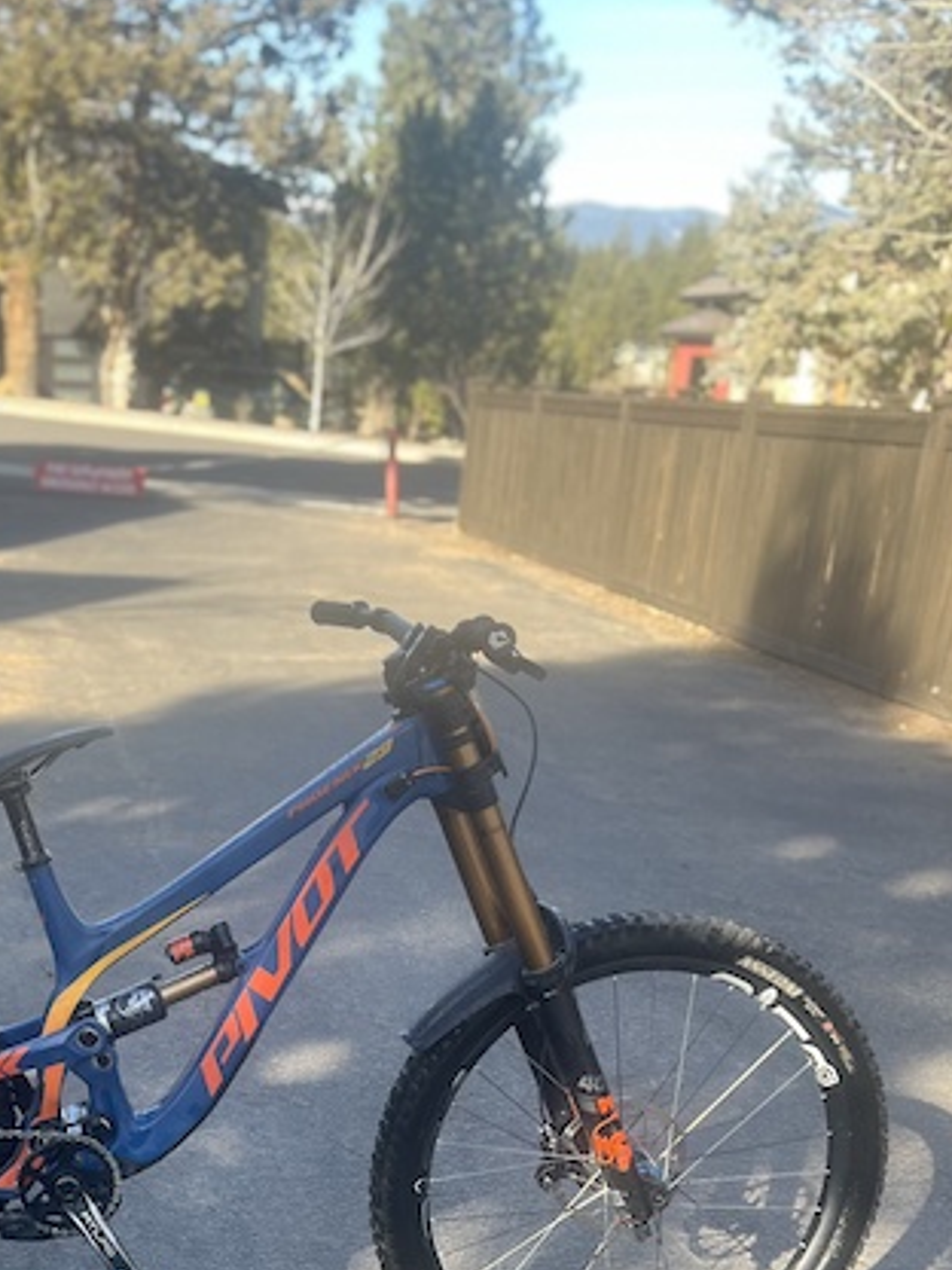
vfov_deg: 36.2
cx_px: 162
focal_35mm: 50
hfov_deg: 28.4
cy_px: 1102
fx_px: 1833
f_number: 1.6
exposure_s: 1/299
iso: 50
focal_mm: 5.1
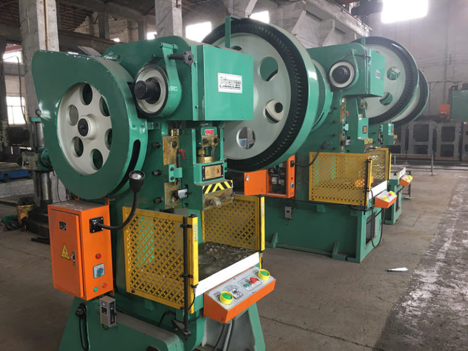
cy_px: 176
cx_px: 234
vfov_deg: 48.2
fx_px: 392
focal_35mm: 29
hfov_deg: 61.7
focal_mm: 4.15
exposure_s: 1/17
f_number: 2.2
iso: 40
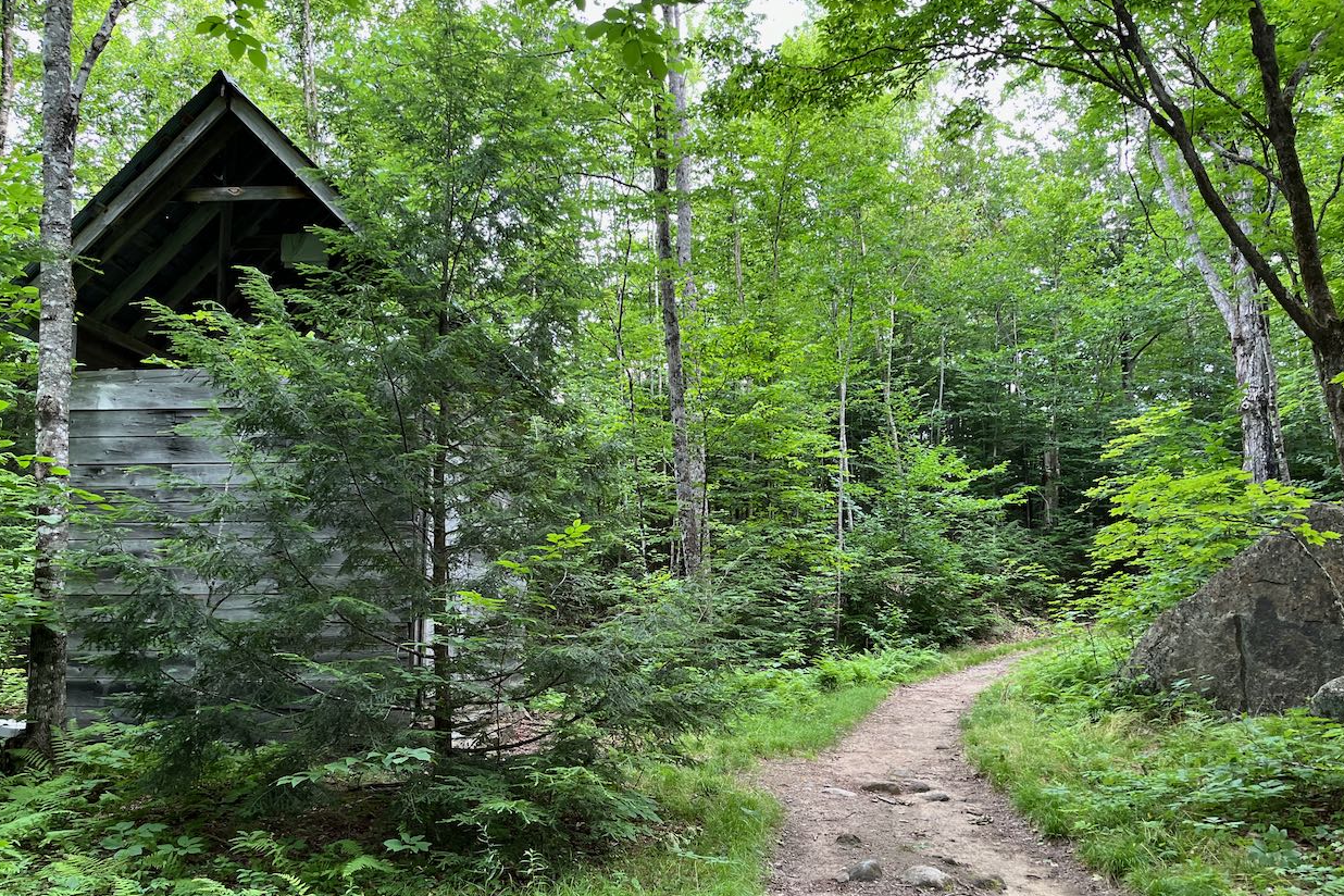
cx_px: 661
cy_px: 514
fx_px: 1045
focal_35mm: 28
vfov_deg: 46.3
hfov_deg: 65.5
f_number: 1.6
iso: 125
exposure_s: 1/121
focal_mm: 5.1
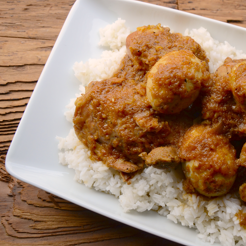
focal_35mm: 54
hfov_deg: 31.2
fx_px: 434
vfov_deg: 31.6
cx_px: 177
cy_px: 123
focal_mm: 28
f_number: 5.6
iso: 400
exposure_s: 1/200
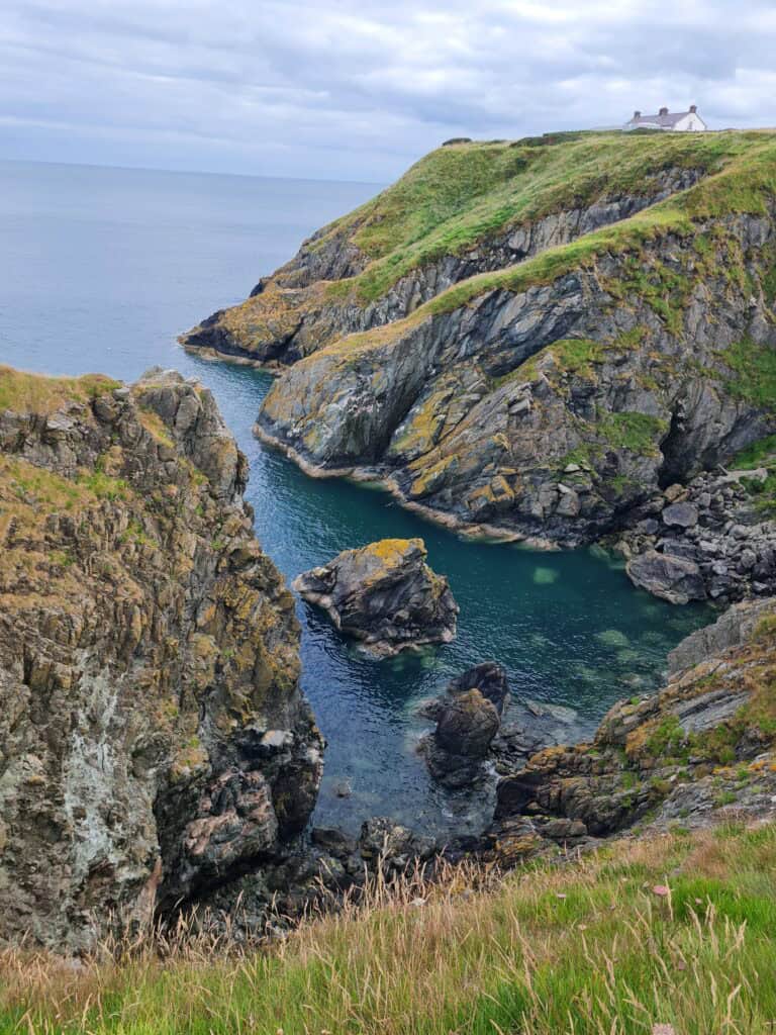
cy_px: 518
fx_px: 777
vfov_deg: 67.3
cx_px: 388
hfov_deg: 53.1
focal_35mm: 26
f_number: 1.8
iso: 50
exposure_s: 1/908
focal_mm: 5.4
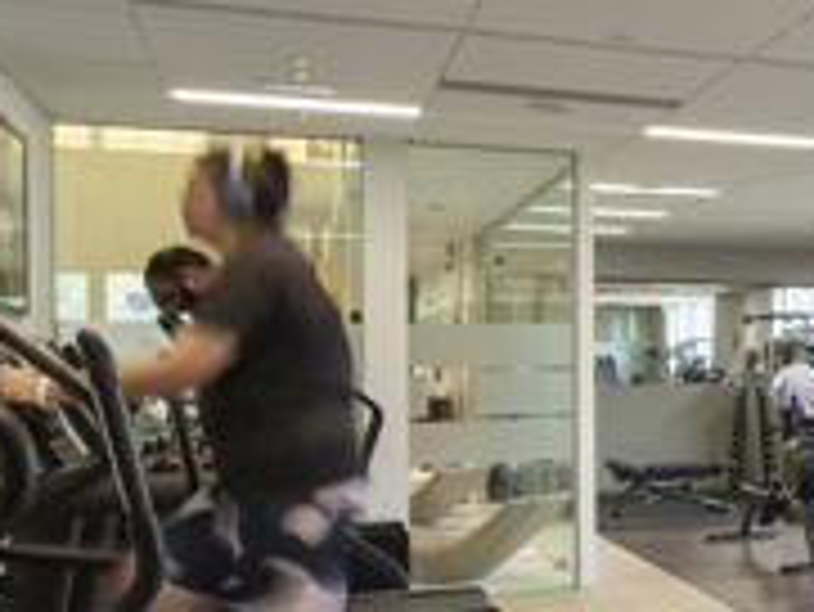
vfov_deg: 24.0
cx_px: 1093
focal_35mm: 61
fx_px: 1435
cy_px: 394
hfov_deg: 26.3
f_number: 16
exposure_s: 1/6
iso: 400
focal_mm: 15
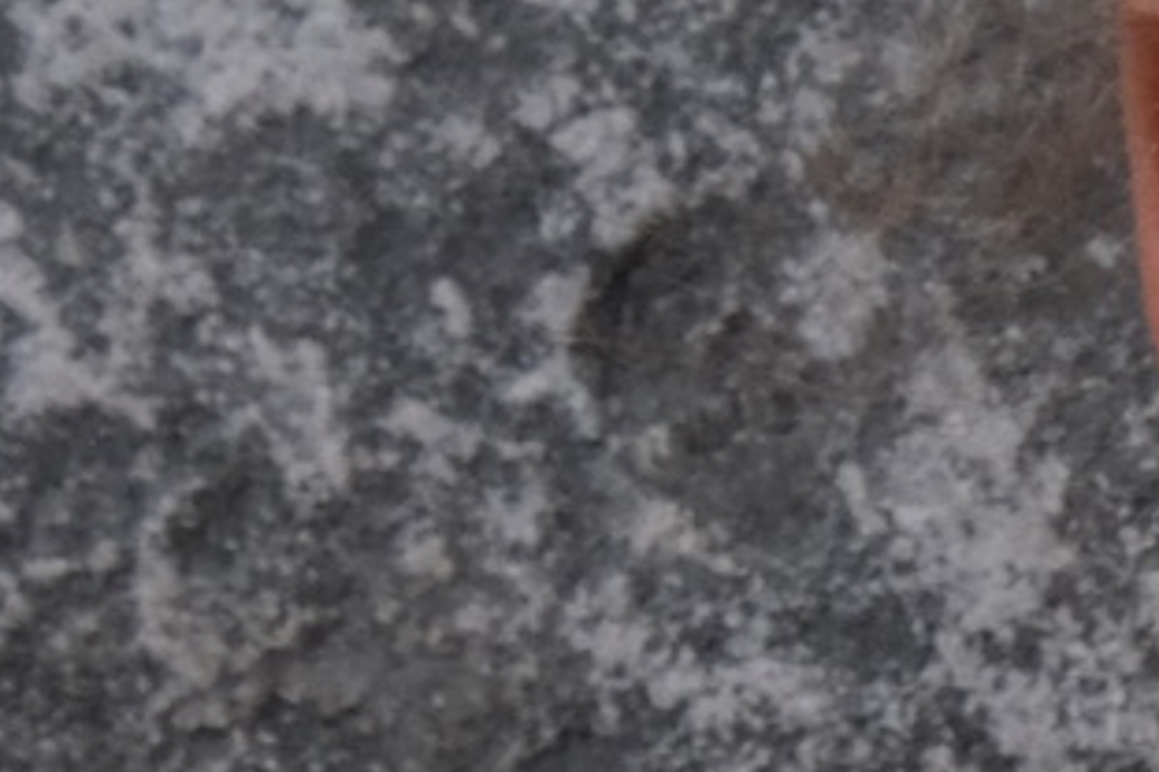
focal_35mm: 613
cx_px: 2459
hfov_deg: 3.3
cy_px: 1841
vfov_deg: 2.2
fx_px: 19734
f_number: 16
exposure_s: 1/250
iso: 800
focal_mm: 55
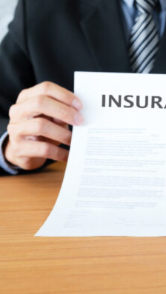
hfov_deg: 17.4
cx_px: 164
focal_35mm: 68
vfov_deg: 31.0
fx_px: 531
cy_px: 147
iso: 640
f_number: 4.5
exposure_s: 1/60
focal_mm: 28.9
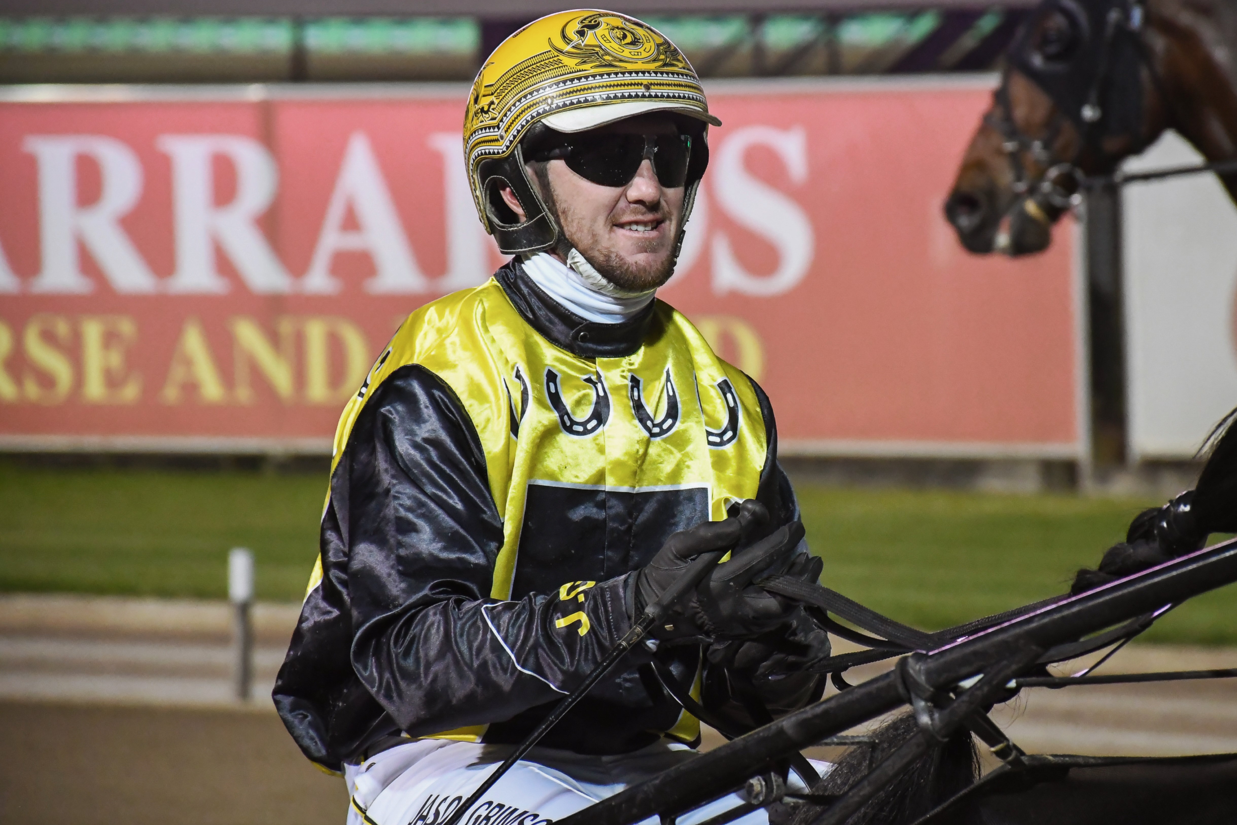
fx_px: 7215
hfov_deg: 9.8
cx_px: 618
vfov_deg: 6.5
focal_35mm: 210
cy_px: 412
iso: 6400
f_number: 5.6
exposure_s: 1/500
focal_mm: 140
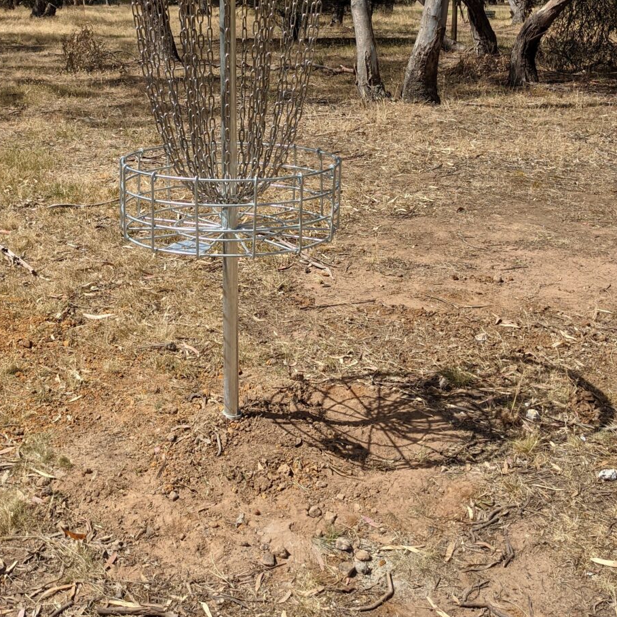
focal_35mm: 42
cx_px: 268
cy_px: 107
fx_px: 847
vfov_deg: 38.3
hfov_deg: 40.0
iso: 48
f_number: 1.73
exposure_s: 1/2933
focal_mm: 4.38
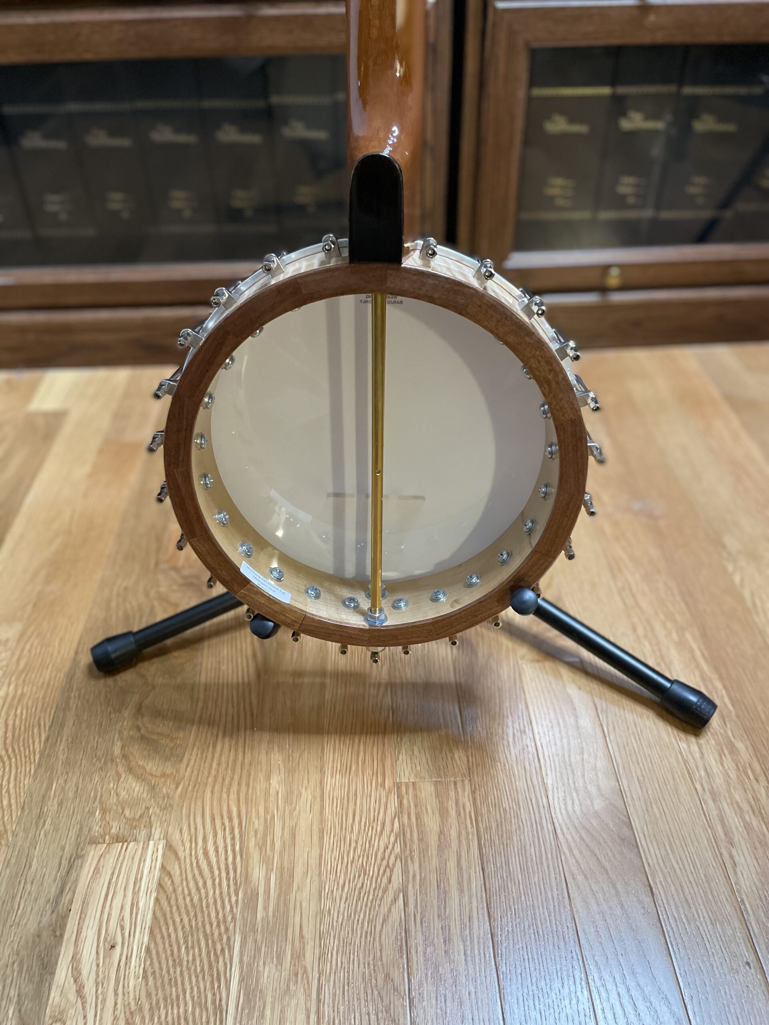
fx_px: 770
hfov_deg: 53.1
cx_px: 384
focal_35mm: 26
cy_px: 512
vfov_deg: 67.3
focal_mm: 4.2
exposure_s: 1/60
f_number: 1.6
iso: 400
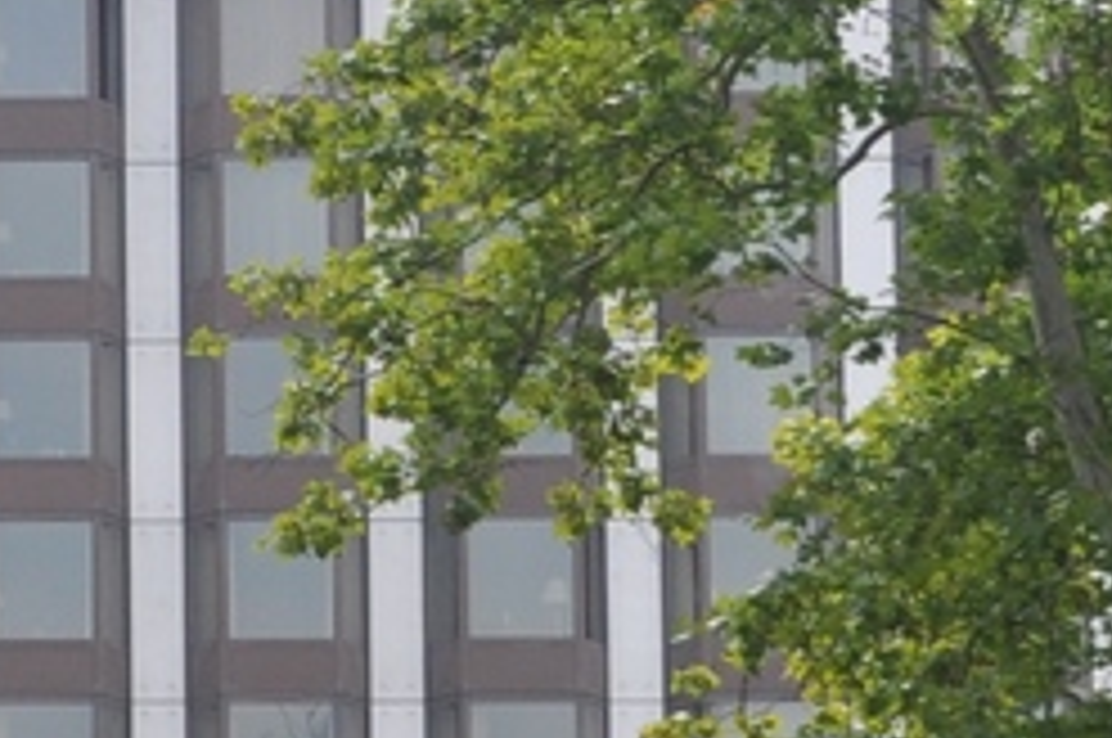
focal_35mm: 253
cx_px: -986
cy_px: 515
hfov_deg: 7.8
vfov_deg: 5.4
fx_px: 7805
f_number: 8
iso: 200
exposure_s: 1/250
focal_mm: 26
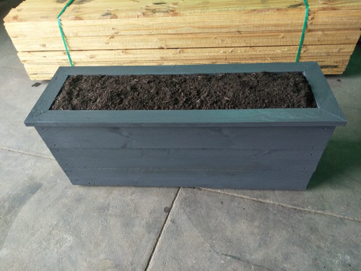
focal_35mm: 20
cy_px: 136
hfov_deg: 81.7
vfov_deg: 66.0
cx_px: 180
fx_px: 209
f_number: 2.2
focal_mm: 3.46
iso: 96
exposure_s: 1/33
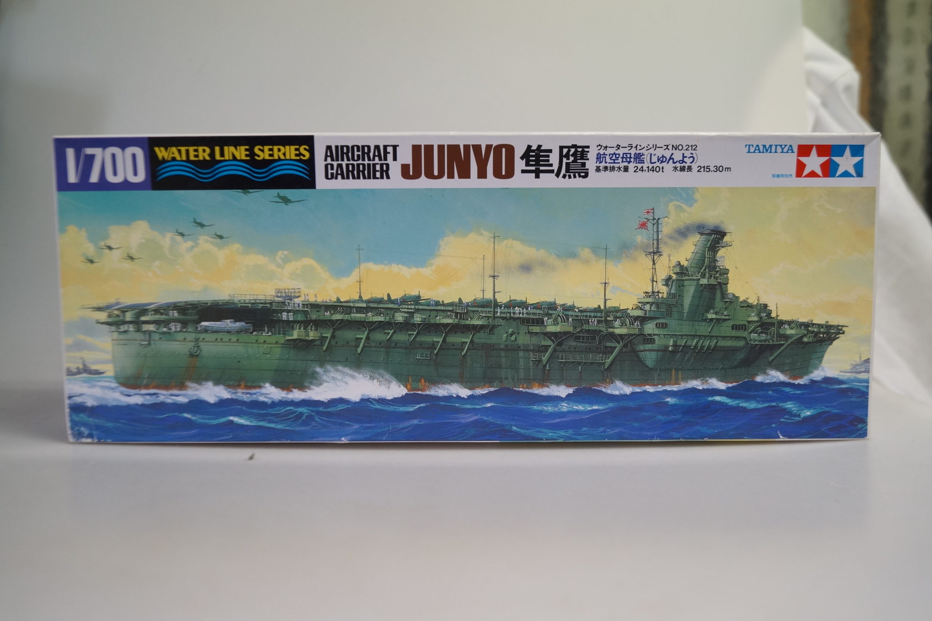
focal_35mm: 36
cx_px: 466
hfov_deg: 53.1
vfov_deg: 36.9
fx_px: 932
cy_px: 310
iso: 500
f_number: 4
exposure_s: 1/160
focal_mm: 24
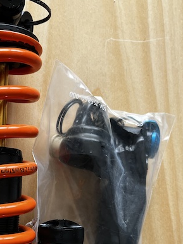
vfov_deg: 34.3
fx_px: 380
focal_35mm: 54
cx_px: 36
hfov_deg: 26.5
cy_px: 199
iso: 80
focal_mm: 5.1
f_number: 1.6
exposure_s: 1/122
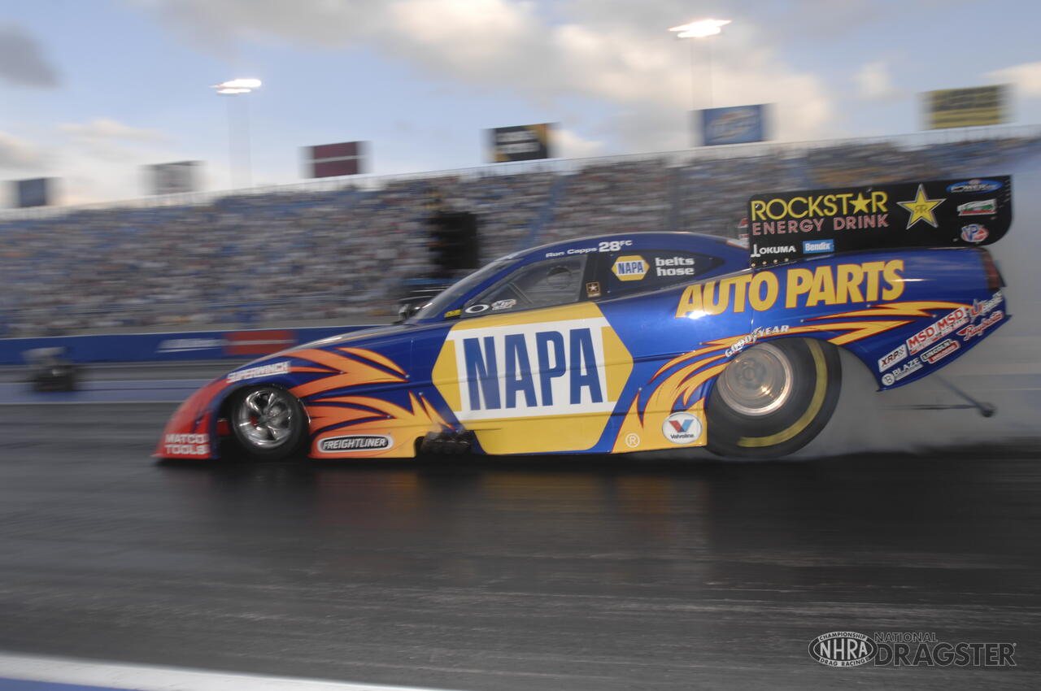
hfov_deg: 70.5
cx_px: 520
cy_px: 346
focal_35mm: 26
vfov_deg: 50.3
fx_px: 736
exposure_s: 1/125
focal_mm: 17
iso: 125
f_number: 7.1
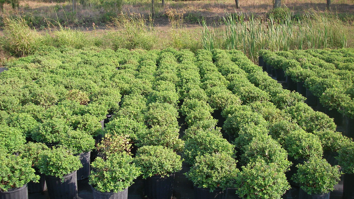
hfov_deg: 48.4
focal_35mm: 42
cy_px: 105
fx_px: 394
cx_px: 177
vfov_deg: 28.3
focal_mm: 6.3
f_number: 3.3
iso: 64
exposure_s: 1/250
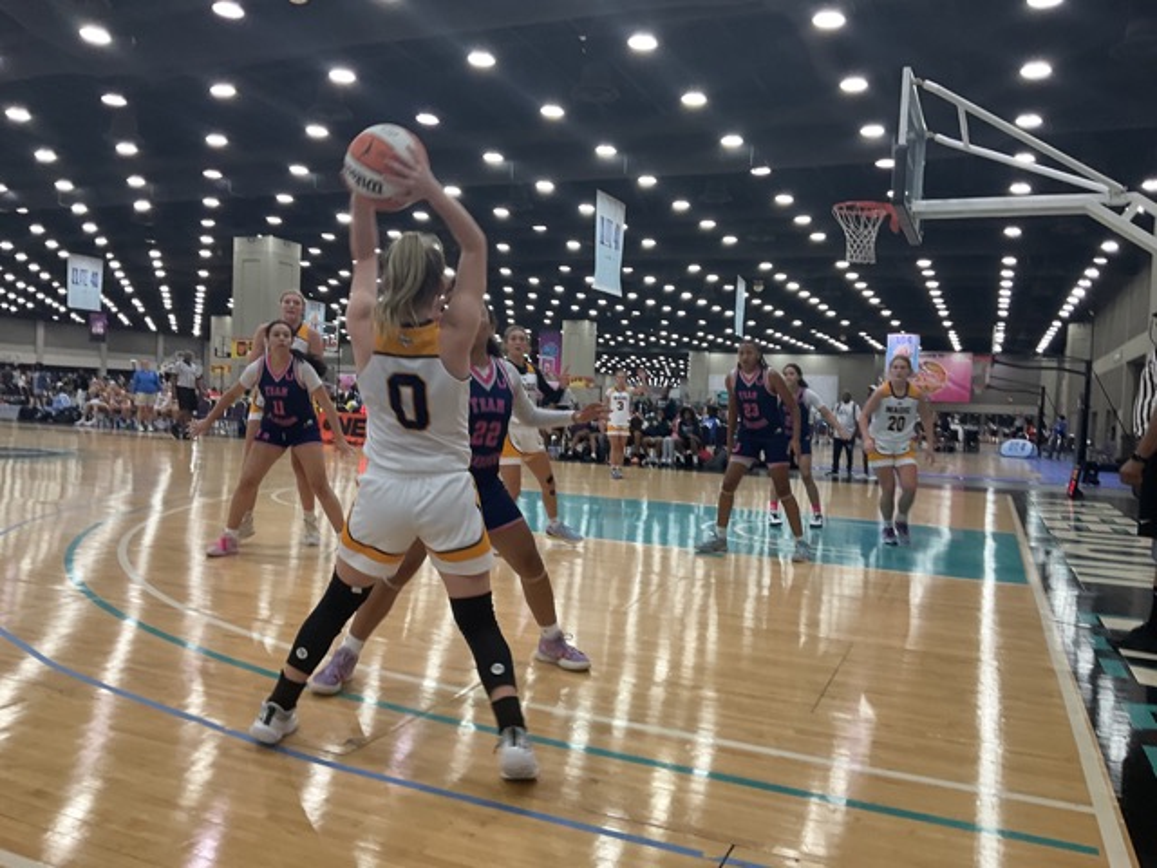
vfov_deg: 48.2
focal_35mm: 29
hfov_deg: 61.7
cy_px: 434
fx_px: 969
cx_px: 578
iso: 50
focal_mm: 3
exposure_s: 1/60
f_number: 1.8
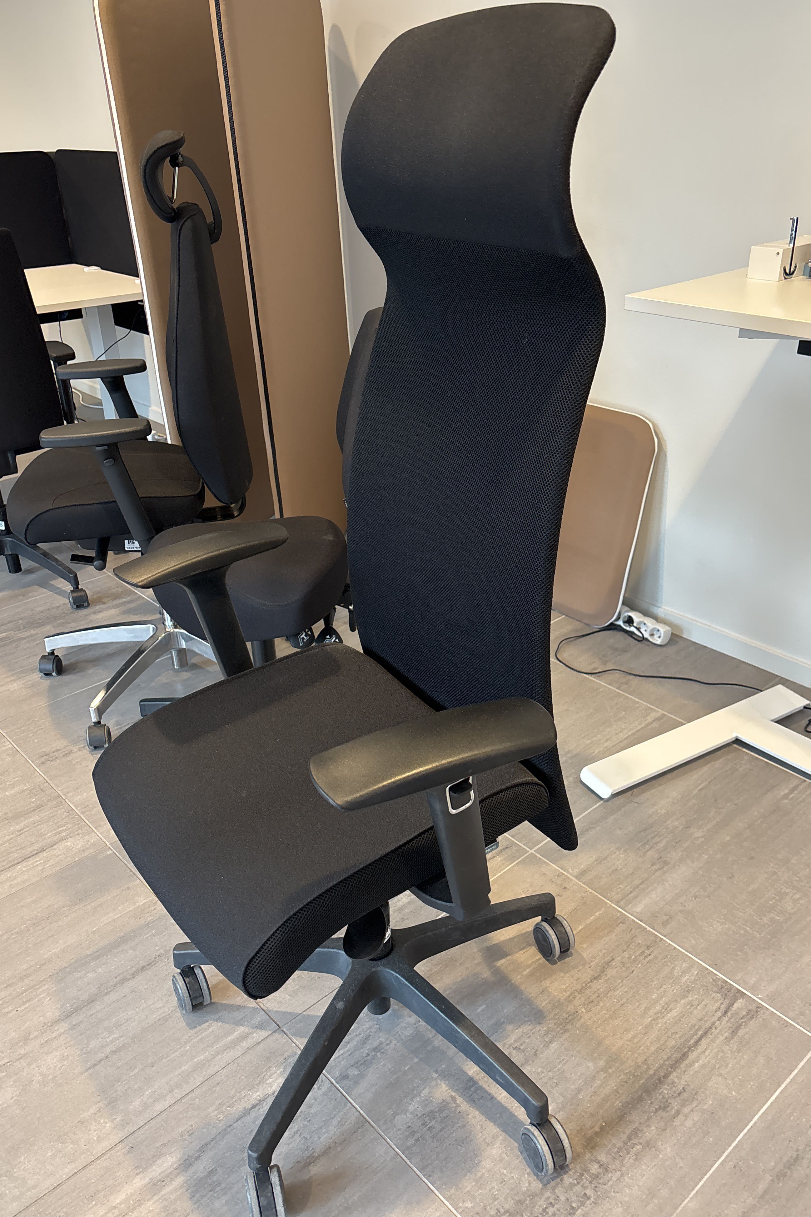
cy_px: 626
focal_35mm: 28
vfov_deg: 65.5
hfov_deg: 46.4
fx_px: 946
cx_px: 419
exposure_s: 1/50
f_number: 1.6
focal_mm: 5.96
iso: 200
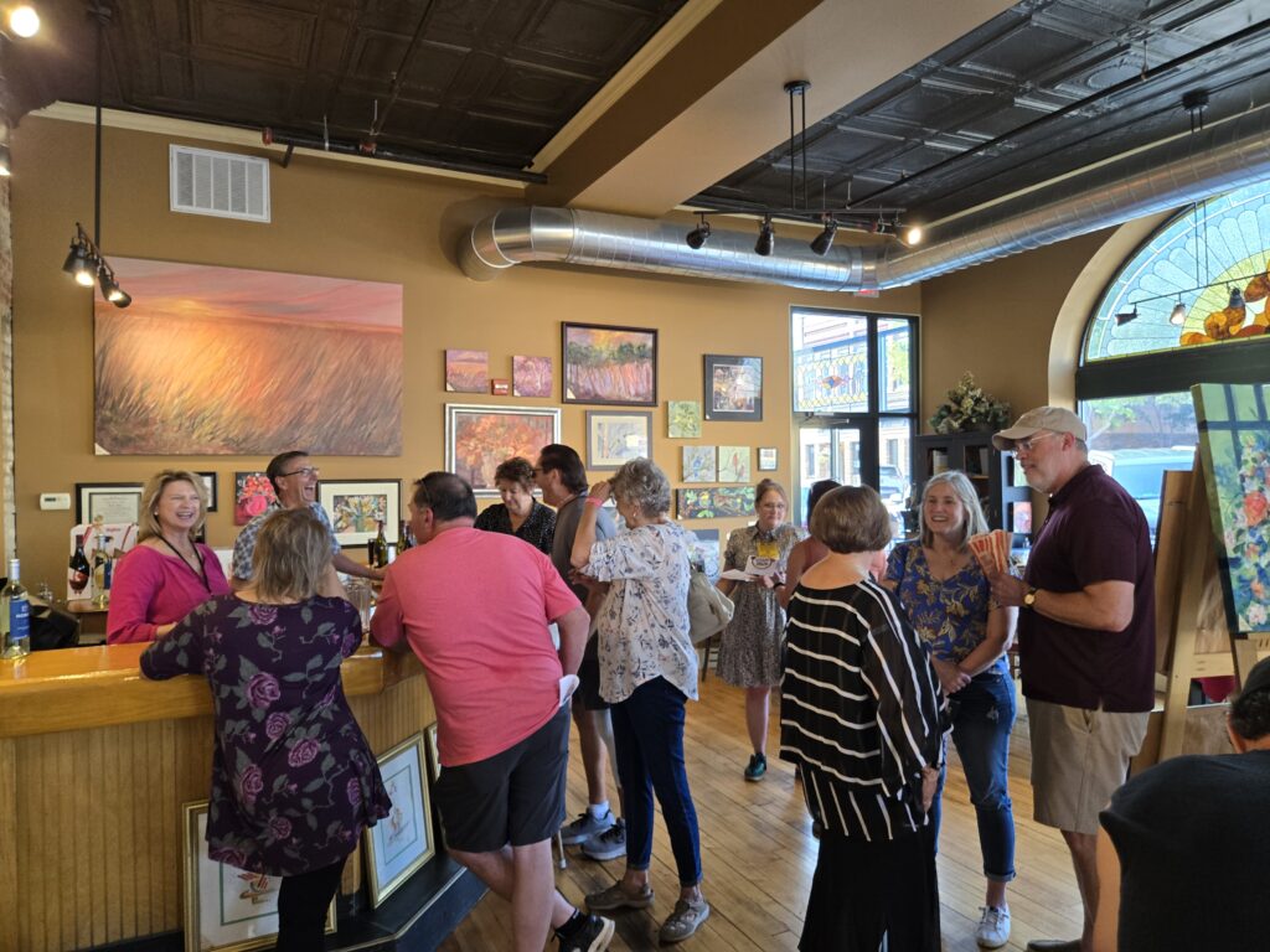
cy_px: 476
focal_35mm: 23
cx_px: 635
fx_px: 844
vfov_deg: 58.9
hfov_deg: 73.9
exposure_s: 1/120
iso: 160
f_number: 1.8
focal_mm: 5.4
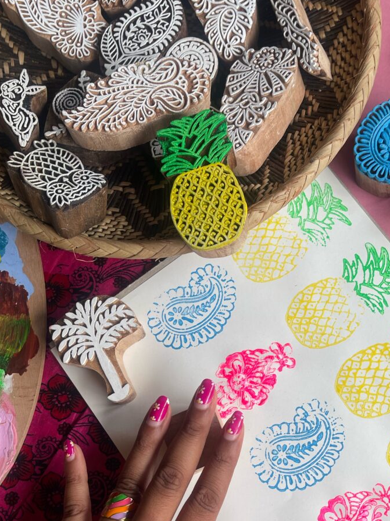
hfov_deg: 32.8
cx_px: 232
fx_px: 661
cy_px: 371
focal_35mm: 44
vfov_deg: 42.0
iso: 32
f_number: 1.6
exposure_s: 1/530
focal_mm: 5.1
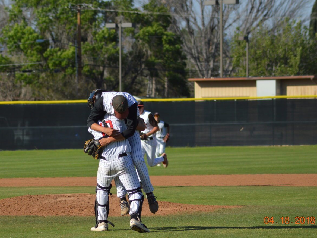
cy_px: 119
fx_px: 2537
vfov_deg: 5.4
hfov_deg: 7.2
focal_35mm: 277
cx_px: 170
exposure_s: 1/2000
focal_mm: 170
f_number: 7.1
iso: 400
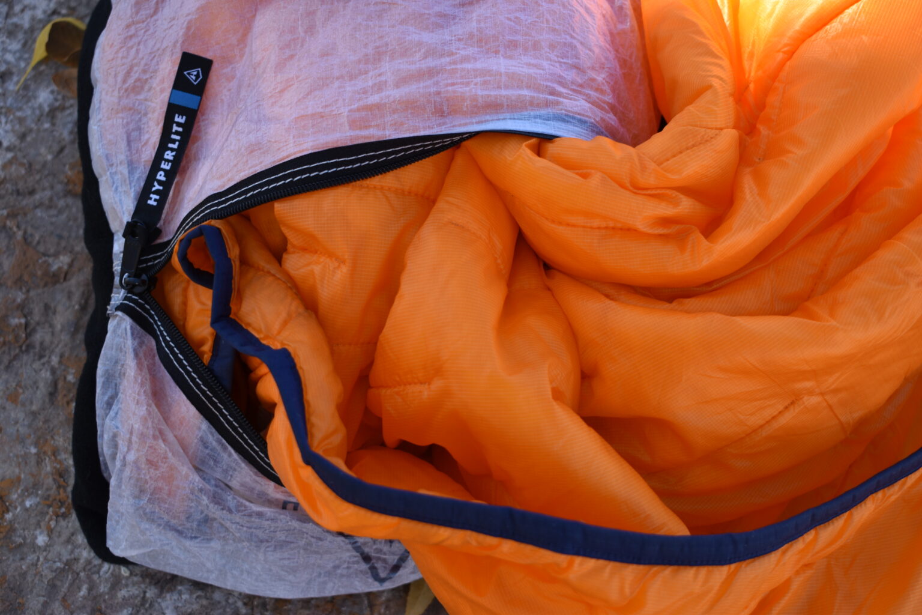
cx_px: 461
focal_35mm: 54
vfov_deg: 25.1
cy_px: 308
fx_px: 1383
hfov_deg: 36.9
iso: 100
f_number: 5.6
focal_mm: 36
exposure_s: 1/125
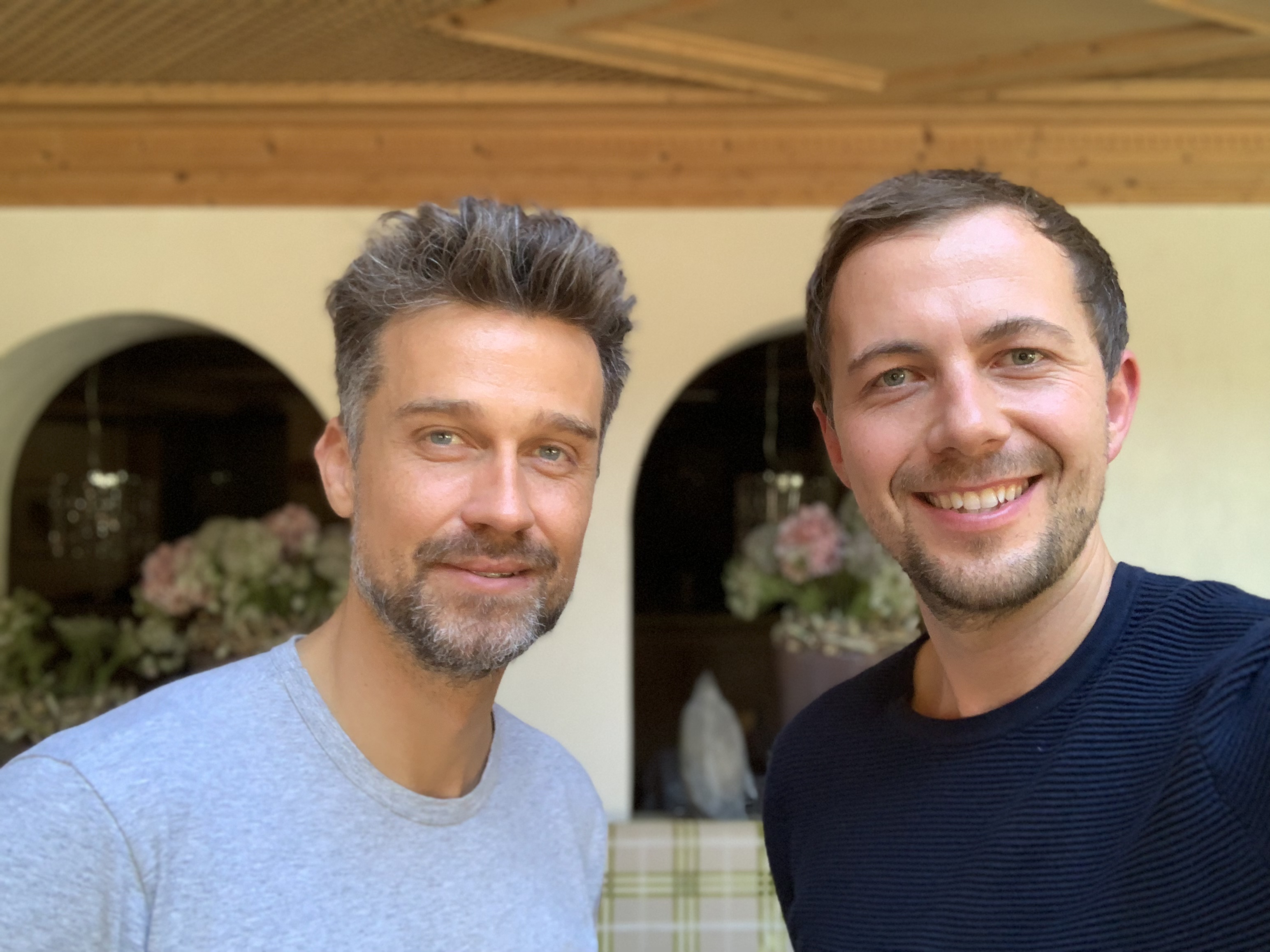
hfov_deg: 56.8
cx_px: 635
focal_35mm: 32
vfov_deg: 44.2
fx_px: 1174
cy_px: 476
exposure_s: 1/60
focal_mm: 2.87
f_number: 2.2
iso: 125
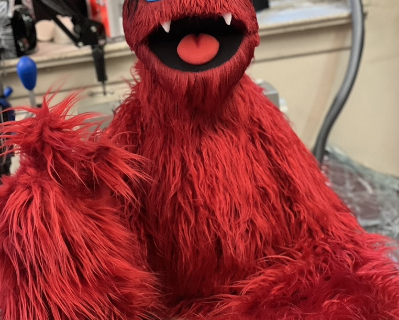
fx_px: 1193
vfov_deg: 15.2
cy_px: 125
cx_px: 200
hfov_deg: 19.0
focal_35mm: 101
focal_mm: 9
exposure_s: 1/39
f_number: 2.8
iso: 400
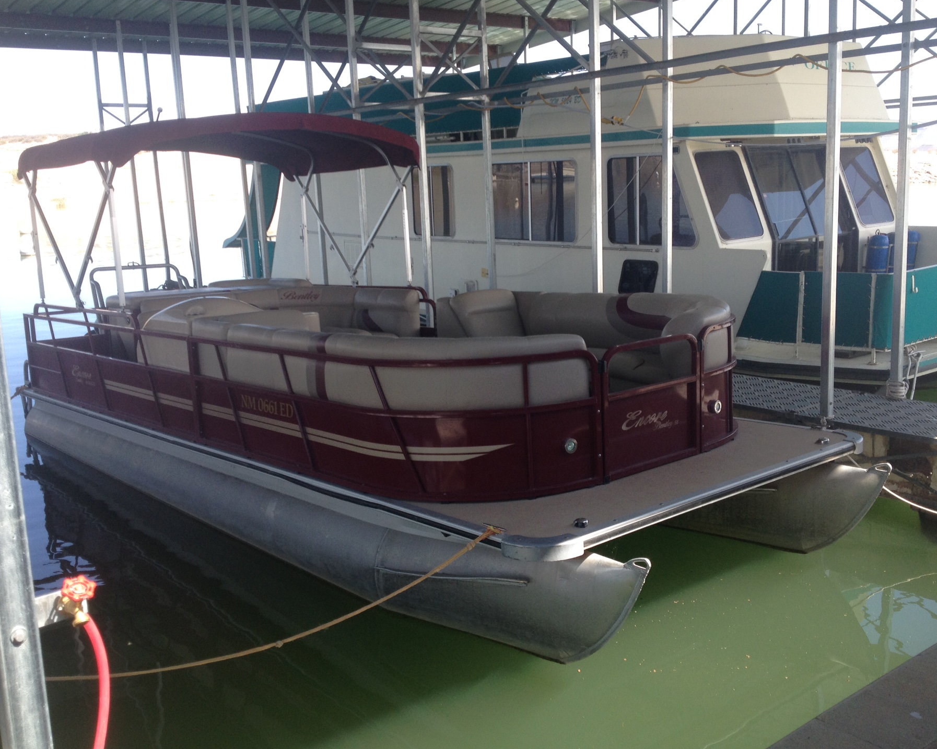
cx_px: 485
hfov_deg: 46.8
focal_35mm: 39
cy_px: 370
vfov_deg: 38.2
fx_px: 1081
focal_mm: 4.28
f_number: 2.4
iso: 50
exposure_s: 1/378
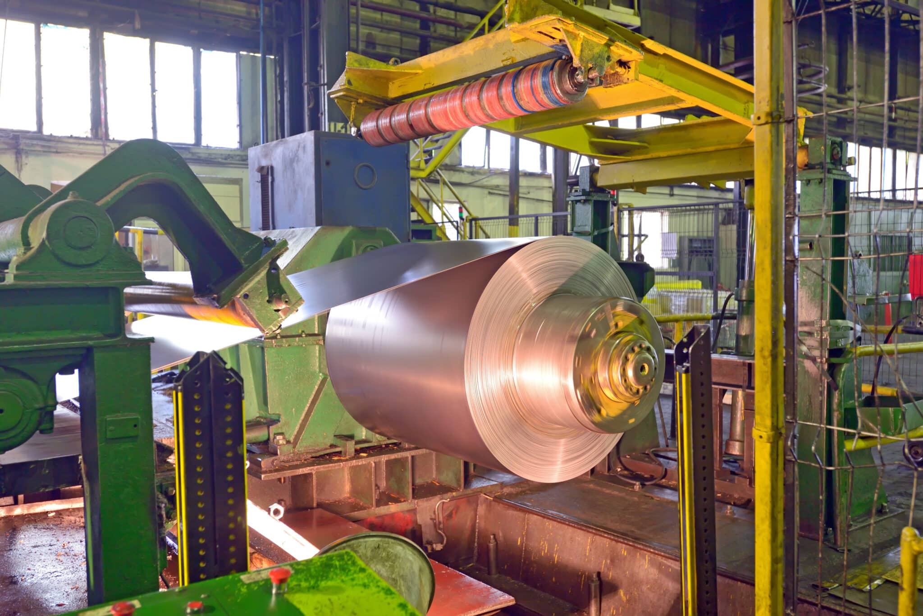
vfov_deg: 46.4
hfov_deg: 65.5
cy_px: 308
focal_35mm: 28
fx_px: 718
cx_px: 462
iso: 1400
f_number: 5
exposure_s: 1/15
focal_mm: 28
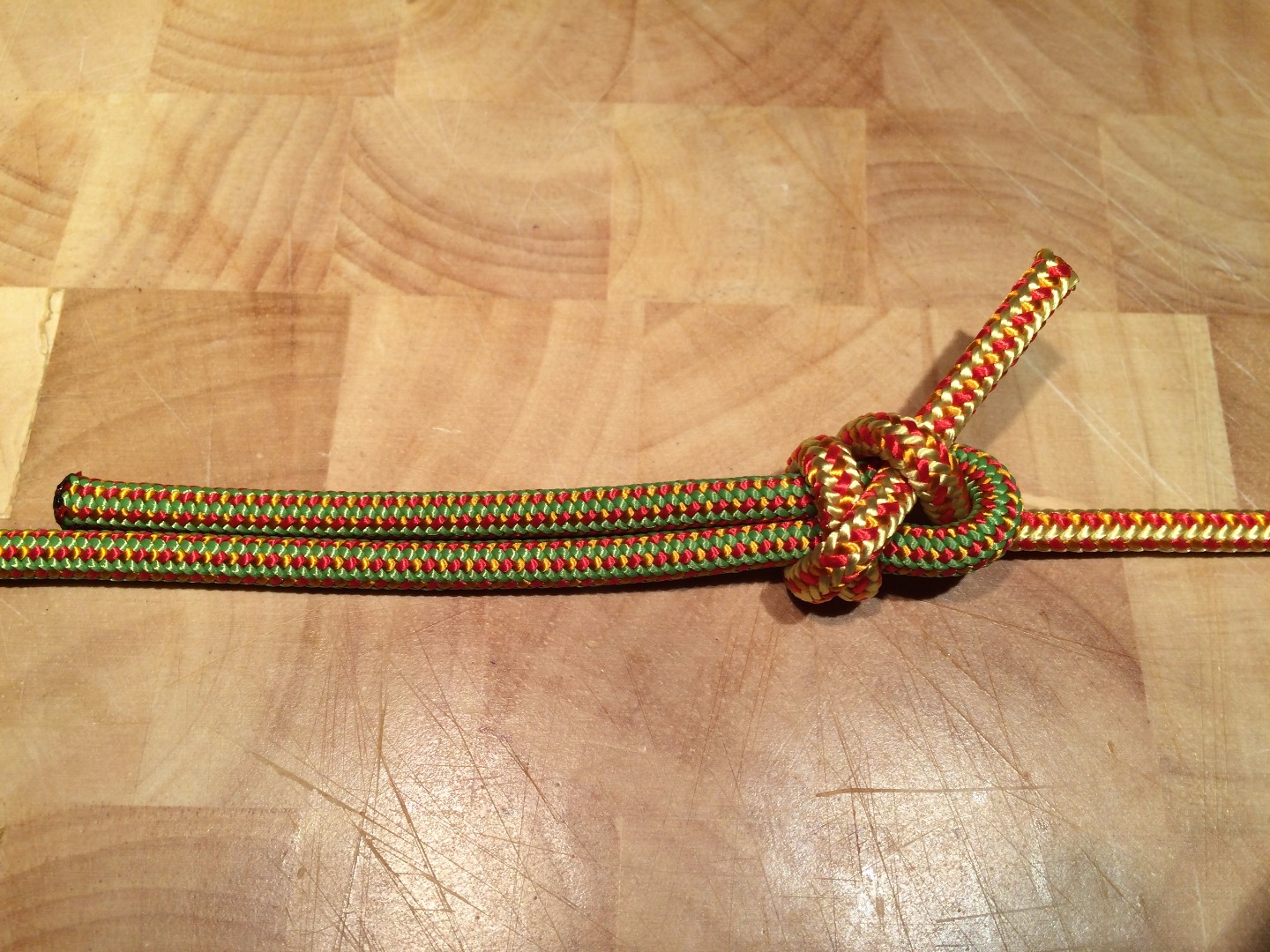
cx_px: 635
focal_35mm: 29
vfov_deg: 48.2
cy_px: 476
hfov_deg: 61.7
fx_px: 1064
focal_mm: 4.15
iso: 50
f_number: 2.2
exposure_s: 1/100
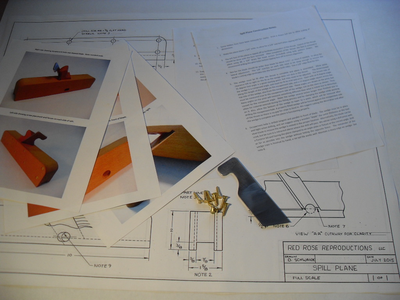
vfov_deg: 41.8
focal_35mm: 34
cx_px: 200
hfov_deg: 54.0
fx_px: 393
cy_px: 150
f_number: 2.8
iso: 100
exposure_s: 1/90
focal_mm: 6.3
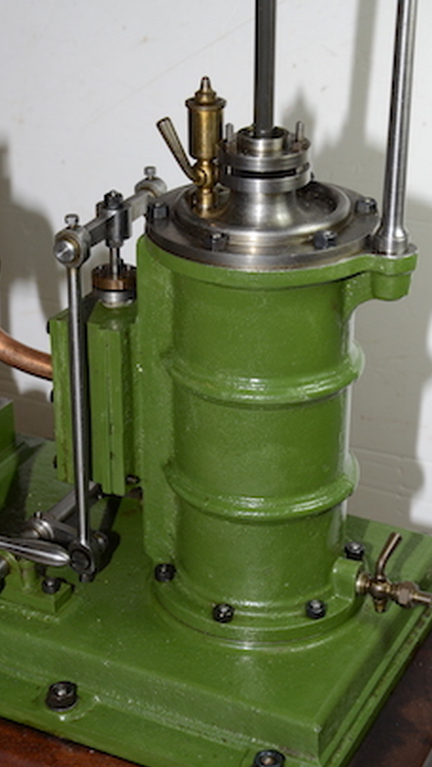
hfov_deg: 15.3
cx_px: 191
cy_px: 384
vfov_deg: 26.8
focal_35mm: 79
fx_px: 1608
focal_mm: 50
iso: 640
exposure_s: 1/60
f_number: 13
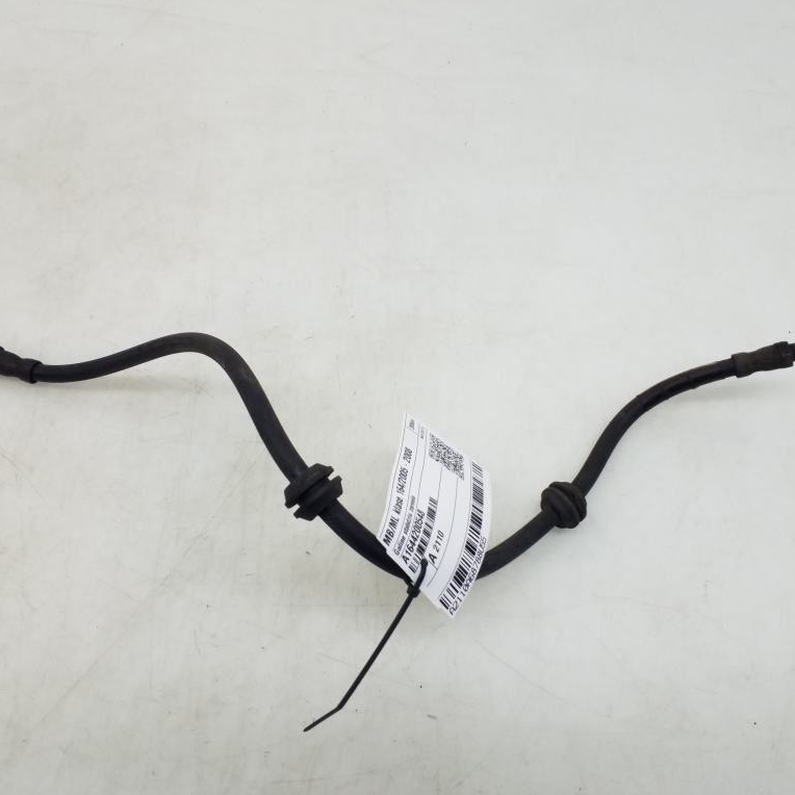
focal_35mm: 32
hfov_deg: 51.1
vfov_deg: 51.1
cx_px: 406
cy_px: 396
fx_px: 831
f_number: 1.9
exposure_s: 1/50
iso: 80
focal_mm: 3.6
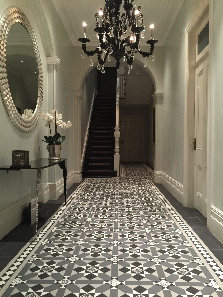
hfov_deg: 48.2
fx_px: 249
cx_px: 112
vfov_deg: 61.7
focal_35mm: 29
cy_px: 148
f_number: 2.2
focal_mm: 4.15
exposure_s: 1/17
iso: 125
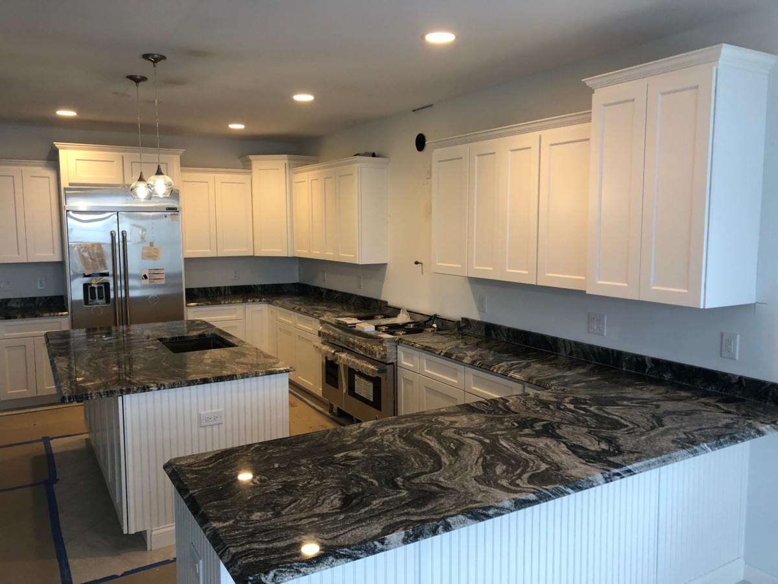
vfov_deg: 49.7
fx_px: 629
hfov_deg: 63.4
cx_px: 389
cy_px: 292
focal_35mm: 28
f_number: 1.8
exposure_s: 1/20
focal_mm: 3.99
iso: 40
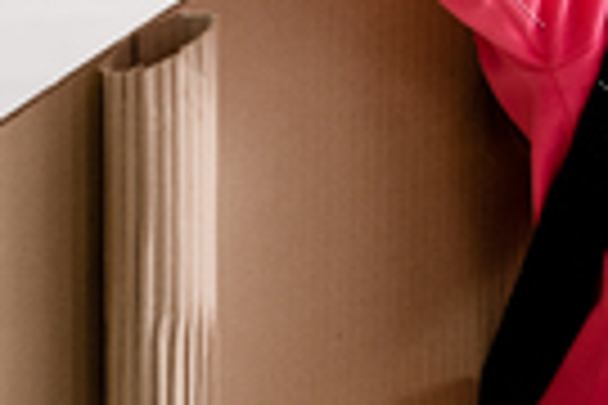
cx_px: 820
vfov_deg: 6.2
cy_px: -140
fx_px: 3698
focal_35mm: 219
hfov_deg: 9.2
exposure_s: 1/200
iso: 100
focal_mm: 50
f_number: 3.2
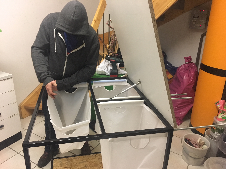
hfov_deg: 61.7
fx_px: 189
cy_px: 84
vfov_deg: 48.2
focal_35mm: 29
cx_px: 113
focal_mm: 4.15
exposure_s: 1/33
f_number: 2.2
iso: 250
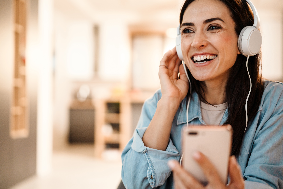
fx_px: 432
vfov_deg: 24.6
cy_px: 94
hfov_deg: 36.2
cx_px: 142
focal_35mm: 55
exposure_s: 1/160
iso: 800
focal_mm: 55
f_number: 1.8
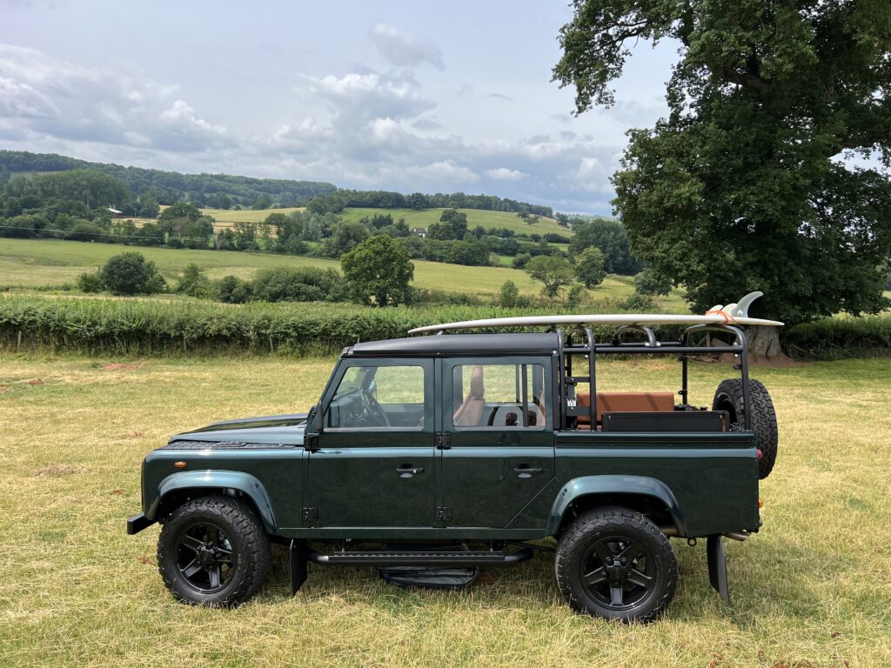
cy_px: 334
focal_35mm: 26
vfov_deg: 53.1
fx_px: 669
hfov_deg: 67.3
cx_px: 446
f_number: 1.5
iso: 50
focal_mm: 5.7
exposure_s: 1/3257
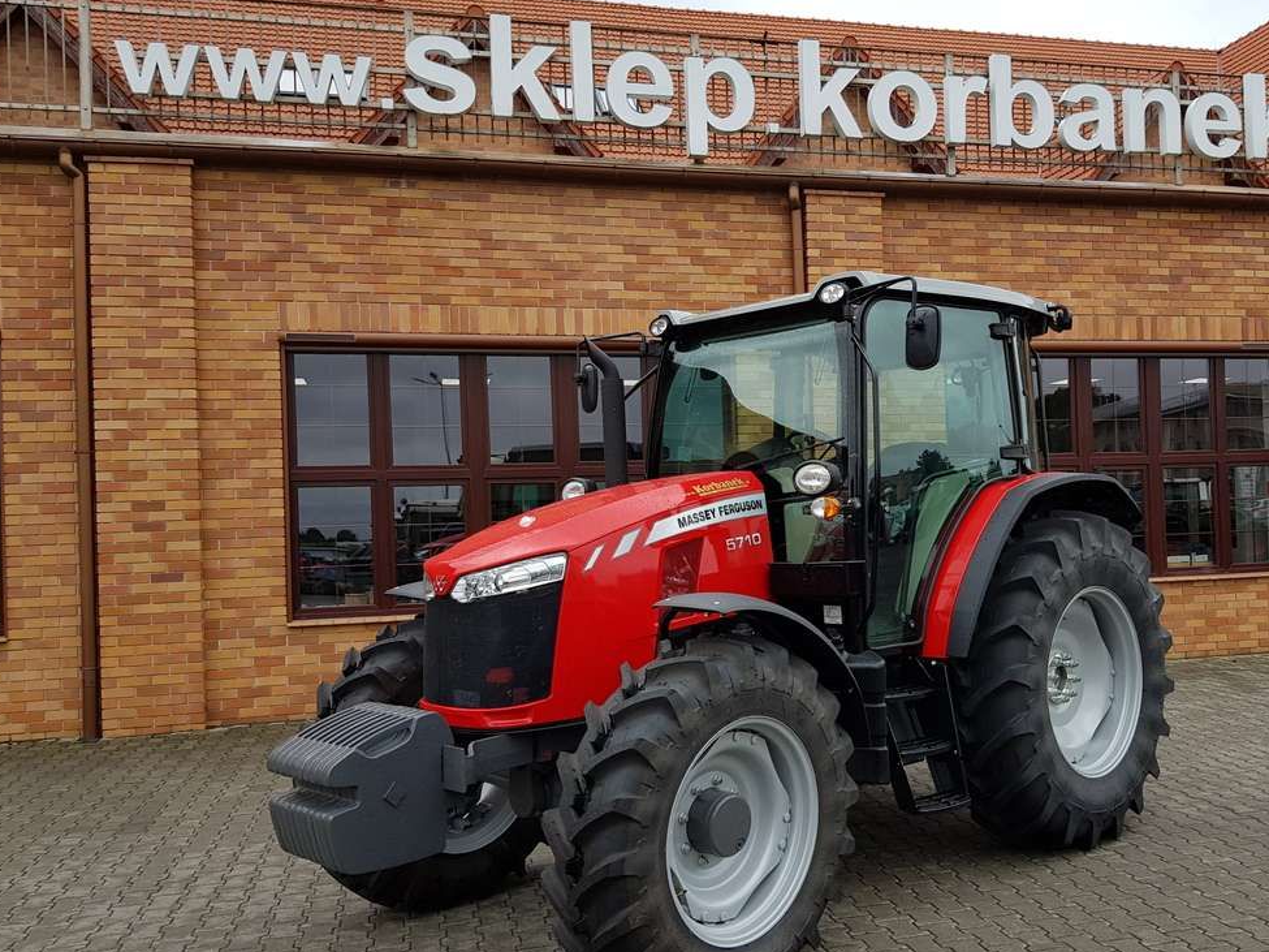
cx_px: 761
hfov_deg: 56.4
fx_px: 1173
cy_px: 503
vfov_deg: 44.1
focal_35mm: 32
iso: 40
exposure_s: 1/780
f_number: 1.7
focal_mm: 4.2
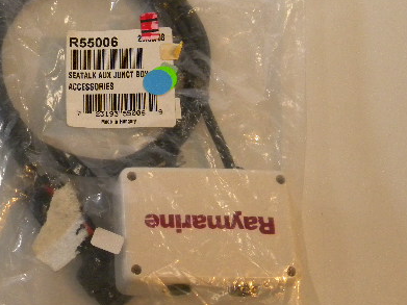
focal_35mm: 77
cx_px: 98
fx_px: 905
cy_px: 127
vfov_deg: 19.1
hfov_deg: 25.0
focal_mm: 8.6
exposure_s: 1/228
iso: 400
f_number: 3.9
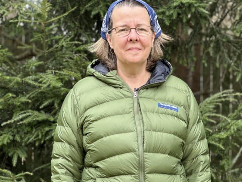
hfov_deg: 21.8
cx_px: 130
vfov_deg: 16.4
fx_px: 629
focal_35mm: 90
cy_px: 94
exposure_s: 1/121
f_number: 2.8
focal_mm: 9
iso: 50
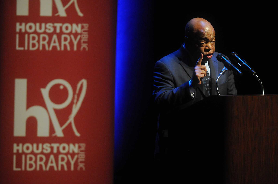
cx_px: 139
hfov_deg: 4.6
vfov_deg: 3.0
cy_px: 92
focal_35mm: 450
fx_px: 3471
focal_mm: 300
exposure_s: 1/125
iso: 2000
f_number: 2.8
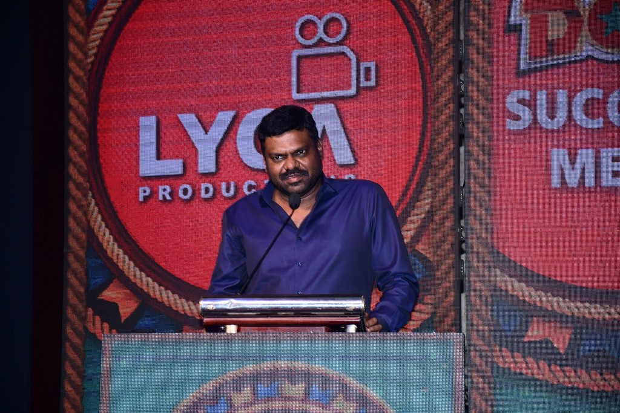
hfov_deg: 13.1
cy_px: 206
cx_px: 310
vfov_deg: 8.7
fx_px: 2704
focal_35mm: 157
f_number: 5.6
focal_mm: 105
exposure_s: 1/125
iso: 1000
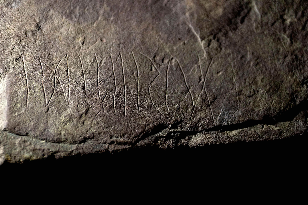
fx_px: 1711
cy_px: 102
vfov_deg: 6.9
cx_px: 154
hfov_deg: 10.3
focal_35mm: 200
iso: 1250
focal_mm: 200
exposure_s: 1/1250
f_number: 2.8
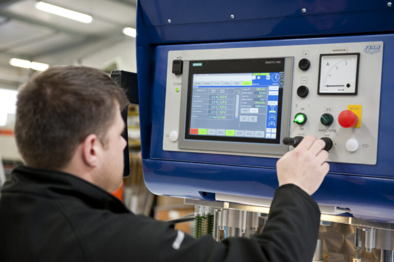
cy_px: 131
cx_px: 197
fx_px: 656
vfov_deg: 22.6
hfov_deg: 33.4
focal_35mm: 60
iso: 500
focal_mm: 60
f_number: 3.2
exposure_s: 1/80
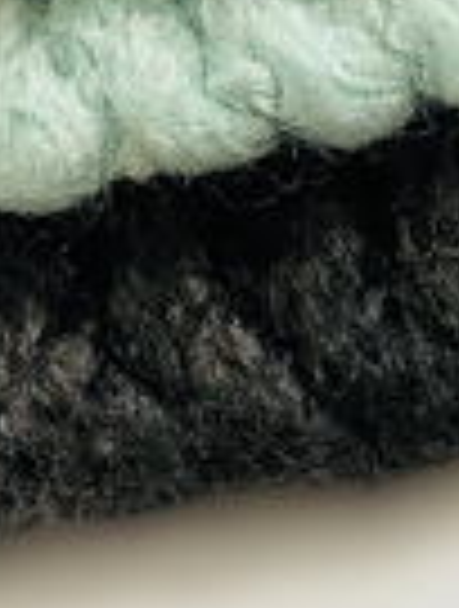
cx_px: 155
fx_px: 1689
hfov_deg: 15.4
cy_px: -203
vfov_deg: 18.8
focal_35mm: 96
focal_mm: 4.25
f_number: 1.8
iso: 125
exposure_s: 1/71
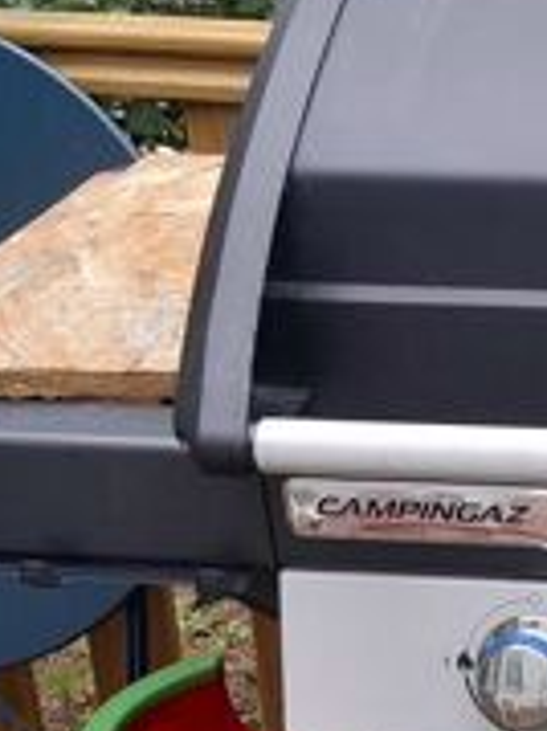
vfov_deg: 21.1
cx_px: 812
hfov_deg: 14.8
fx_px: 1962
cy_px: 396
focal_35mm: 93
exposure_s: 1/100
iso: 40
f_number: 1.8
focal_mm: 3.98
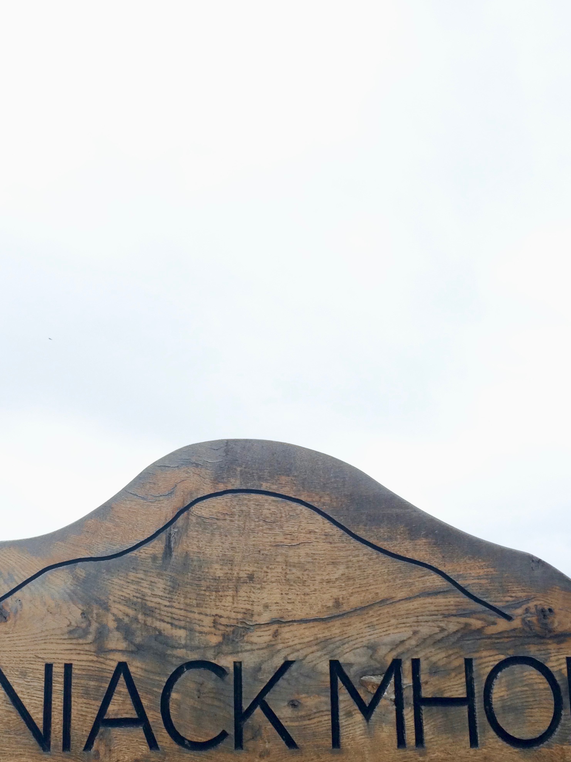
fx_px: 1056
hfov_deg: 30.2
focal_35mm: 48
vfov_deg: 39.5
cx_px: 237
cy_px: 451
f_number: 2.2
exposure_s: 1/641
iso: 32
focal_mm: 4.15
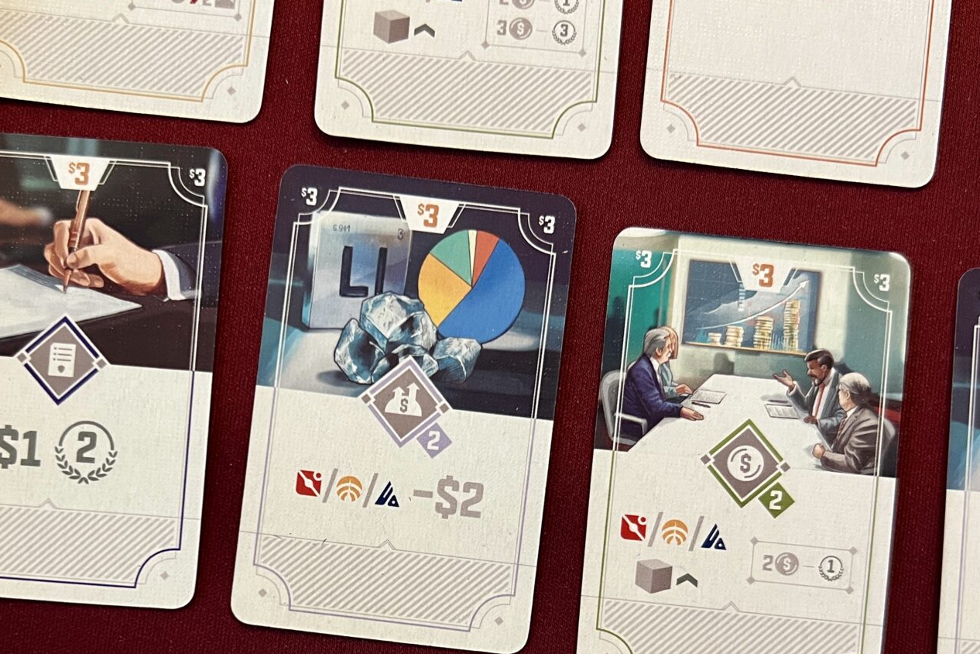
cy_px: 527
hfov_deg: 47.1
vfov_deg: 31.7
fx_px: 1116
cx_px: 393
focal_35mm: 41
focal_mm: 5.7
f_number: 1.5
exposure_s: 1/60
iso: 250
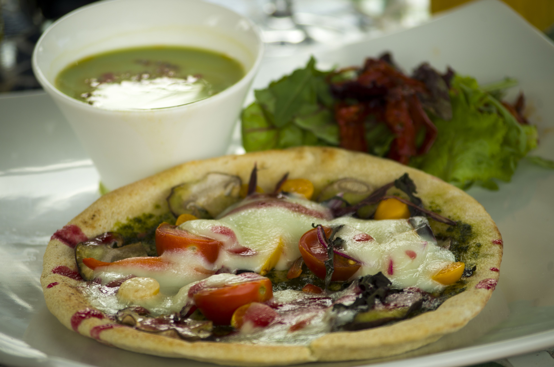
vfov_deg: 7.3
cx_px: 277
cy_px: 184
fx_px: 2872
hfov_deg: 11.0
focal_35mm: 187
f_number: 5.6
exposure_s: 1/160
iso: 100
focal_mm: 125
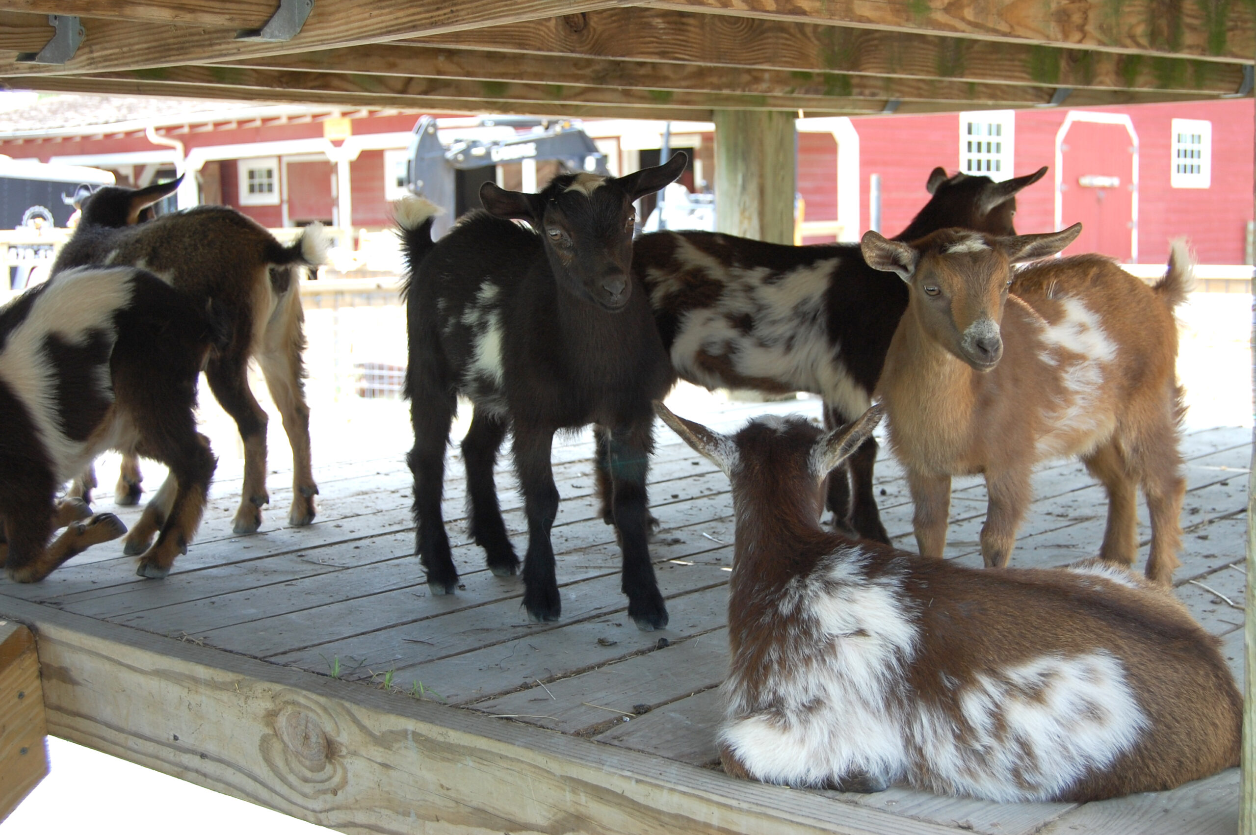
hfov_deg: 37.9
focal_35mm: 52
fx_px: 1830
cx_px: 628
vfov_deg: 25.7
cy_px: 418
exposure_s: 1/125
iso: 320
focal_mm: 35
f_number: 5.6
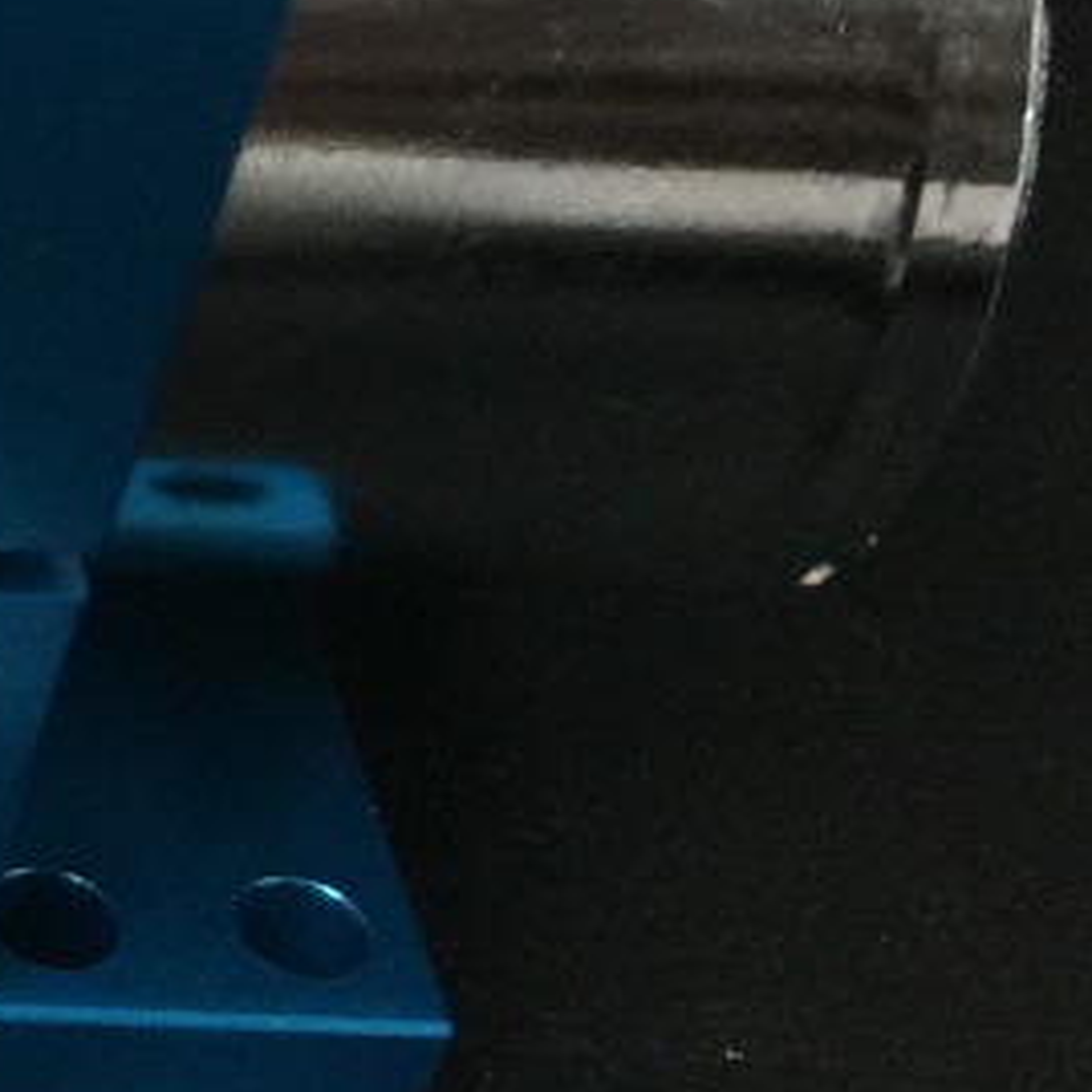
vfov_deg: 12.7
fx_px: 4890
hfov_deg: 11.1
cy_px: 276
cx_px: -1360
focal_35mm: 137
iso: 100
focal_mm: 4.15
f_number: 2.2
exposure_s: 1/4
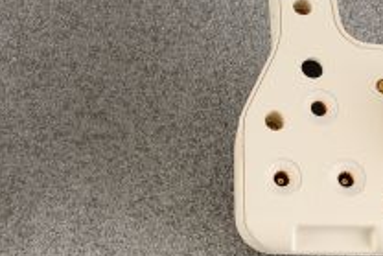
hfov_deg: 14.1
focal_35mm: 144
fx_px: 1533
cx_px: 64
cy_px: -60
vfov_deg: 9.4
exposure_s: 1/160
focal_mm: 50
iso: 1600
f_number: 11
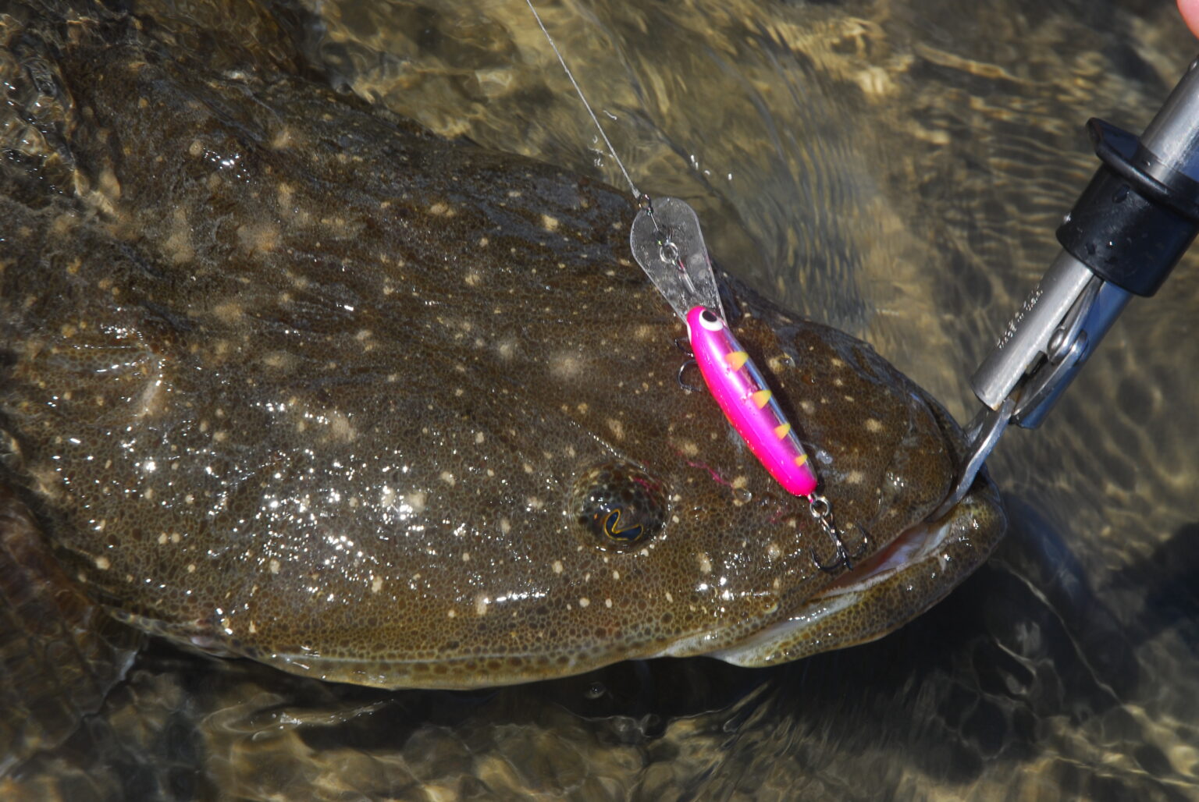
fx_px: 3101
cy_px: 401
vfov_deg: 14.7
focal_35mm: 93
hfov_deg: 21.9
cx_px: 600
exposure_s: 1/125
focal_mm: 62
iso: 100
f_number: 10
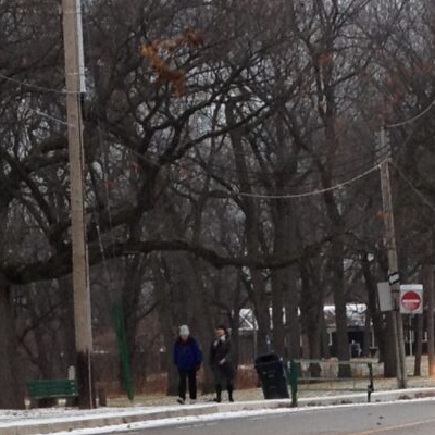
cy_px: 562
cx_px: 265
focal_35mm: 198
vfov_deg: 8.7
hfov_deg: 8.8
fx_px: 2815
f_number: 2.4
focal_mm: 4.28
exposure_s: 1/363
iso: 50
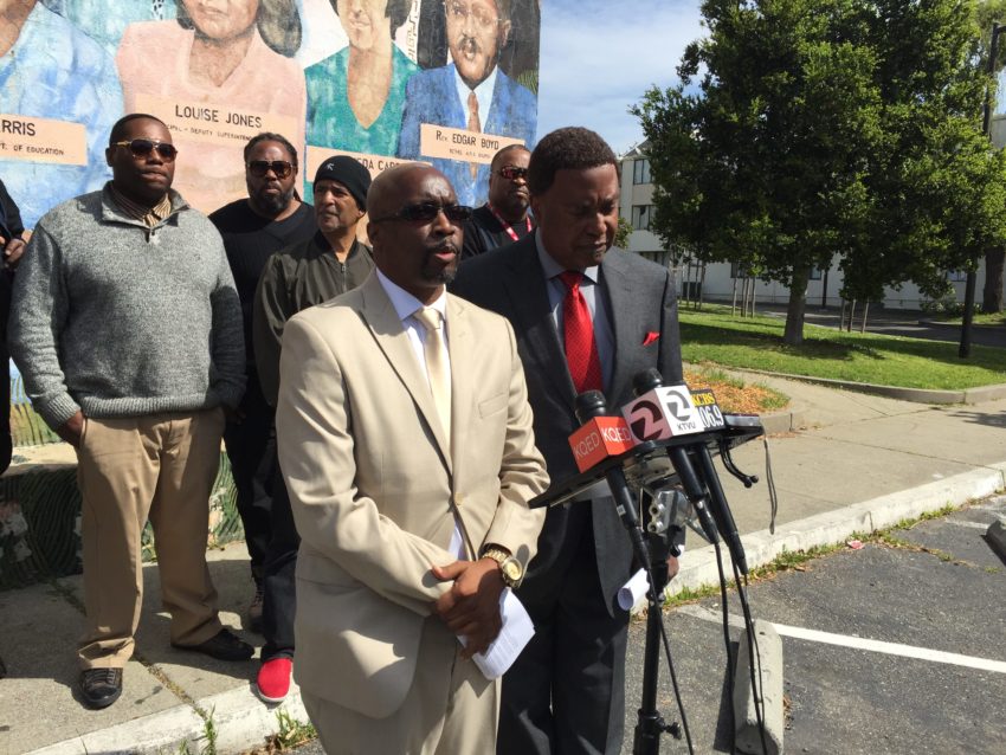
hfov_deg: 61.6
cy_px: 378
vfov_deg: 48.2
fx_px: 843
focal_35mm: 29
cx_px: 503
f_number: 2.2
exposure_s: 1/2198
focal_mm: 4.15
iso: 32
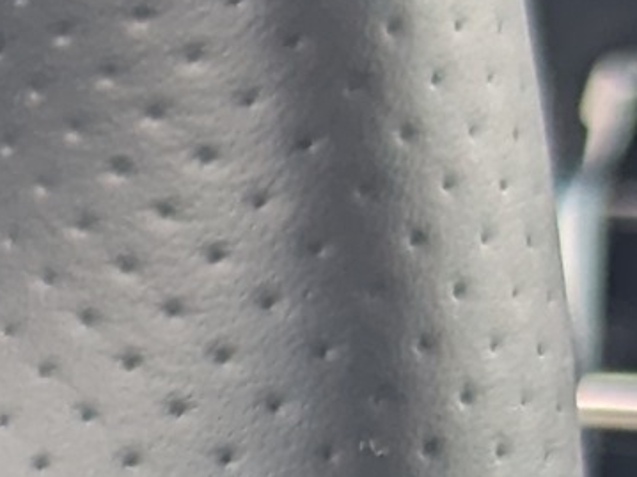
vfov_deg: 4.2
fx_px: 6291
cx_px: -1400
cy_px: 1536
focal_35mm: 342
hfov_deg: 5.4
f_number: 1.85
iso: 41
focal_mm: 6.81
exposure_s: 1/228
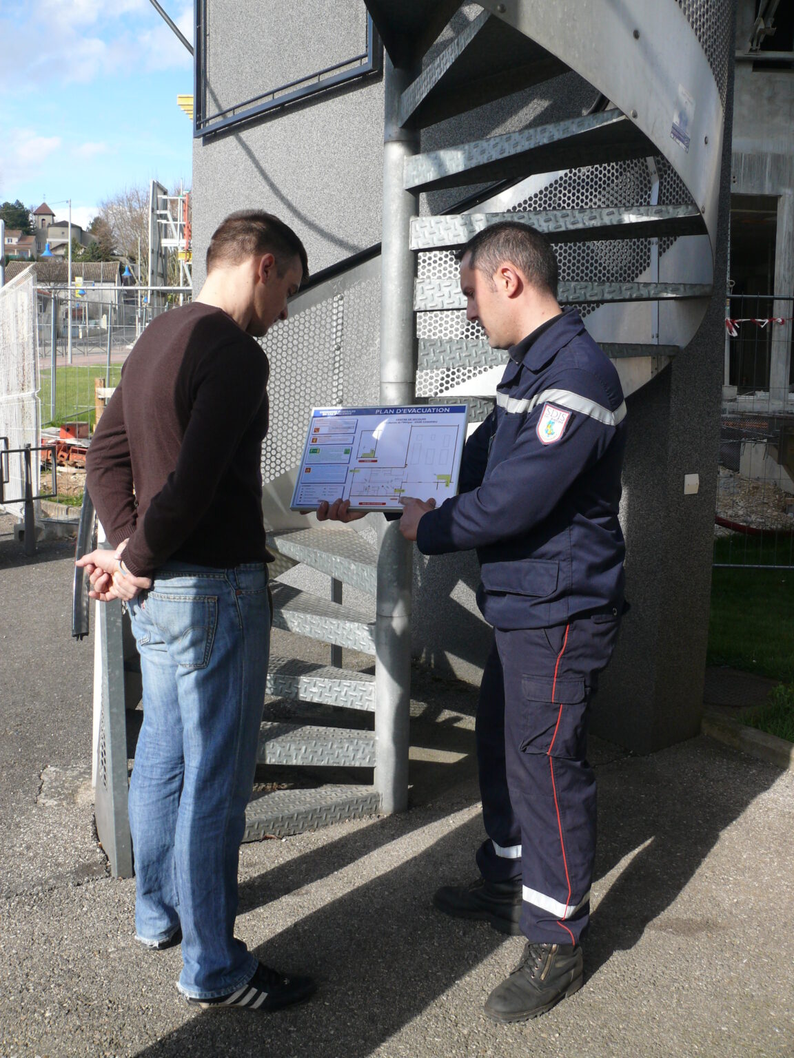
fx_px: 1070
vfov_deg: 52.6
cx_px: 397
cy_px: 529
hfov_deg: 40.7
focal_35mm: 35
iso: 100
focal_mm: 7.4
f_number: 4
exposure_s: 1/200
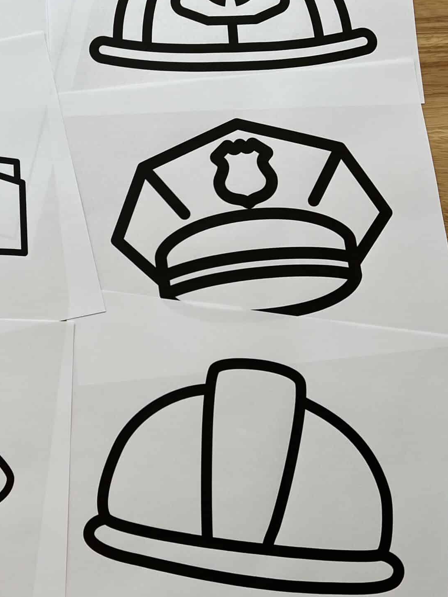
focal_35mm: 46
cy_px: 247
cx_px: 58
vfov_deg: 41.1
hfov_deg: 30.3
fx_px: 794
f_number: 1.5
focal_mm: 5.7
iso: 64
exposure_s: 1/121
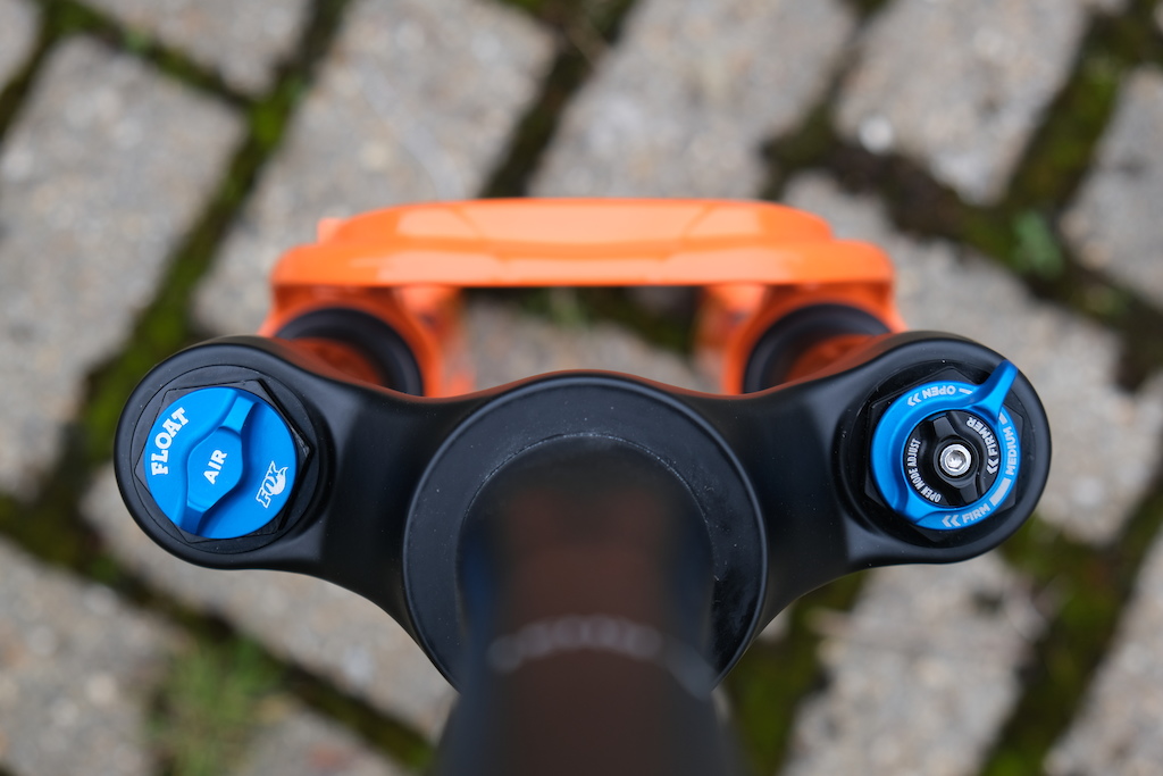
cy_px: 388
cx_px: 582
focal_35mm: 59
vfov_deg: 23.0
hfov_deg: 33.9
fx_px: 1906
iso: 160
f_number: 5
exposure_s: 1/105
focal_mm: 39
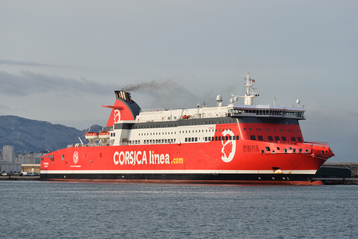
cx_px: 179
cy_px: 120
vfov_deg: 8.3
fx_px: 1641
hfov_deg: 12.4
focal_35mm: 165
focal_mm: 165
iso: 100
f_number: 11
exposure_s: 1/250
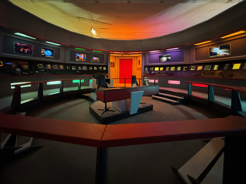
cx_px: 123
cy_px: 92
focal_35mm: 14
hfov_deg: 102.1
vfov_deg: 85.7
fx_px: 99
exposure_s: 1/30
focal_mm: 2.22
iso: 1250
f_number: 2.2
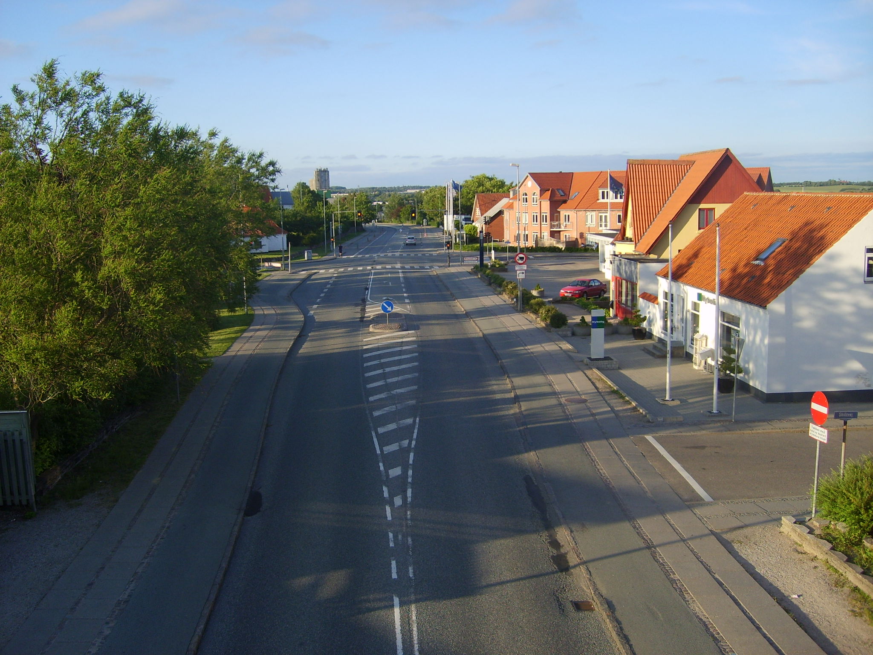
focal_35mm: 35
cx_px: 436
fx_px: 883
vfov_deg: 40.7
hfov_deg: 52.6
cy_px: 328
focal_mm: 5.8
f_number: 2.8
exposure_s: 1/500
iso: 50
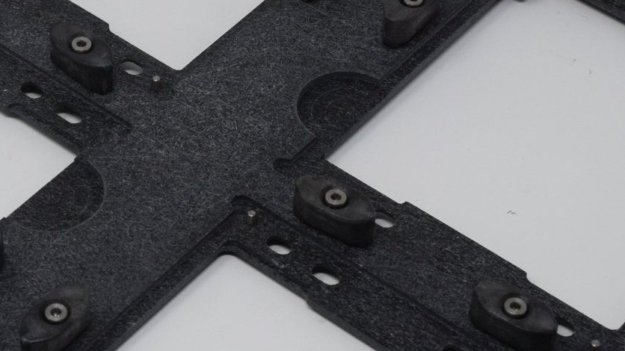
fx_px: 1027
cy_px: 214
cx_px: 111
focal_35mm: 62
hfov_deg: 32.7
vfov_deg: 19.4
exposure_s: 1/200
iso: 400
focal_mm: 22
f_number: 7.1
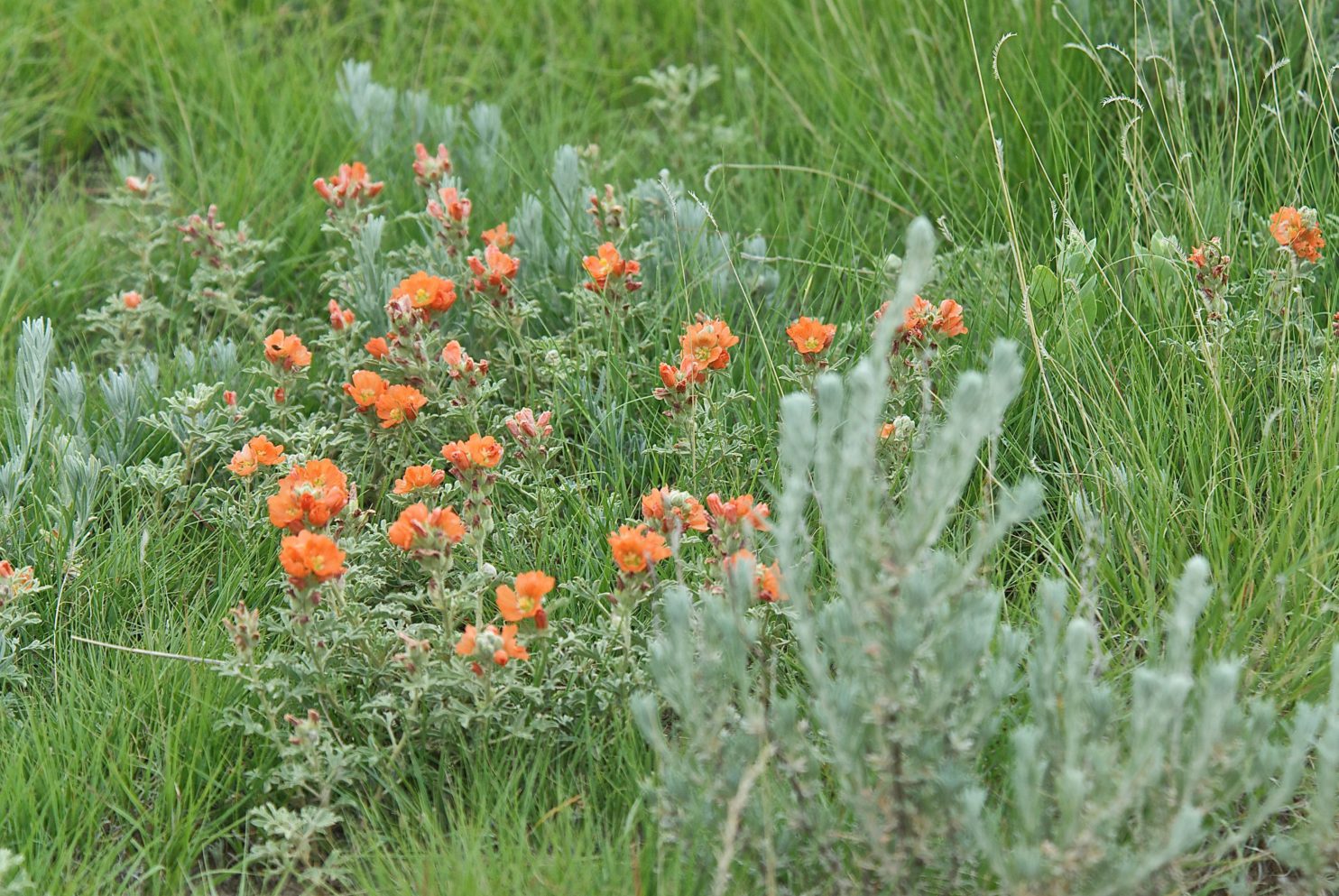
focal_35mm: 225
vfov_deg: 6.1
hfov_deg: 9.1
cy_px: 448
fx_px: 8378
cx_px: 670
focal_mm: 150
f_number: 6.3
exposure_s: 1/400
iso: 320
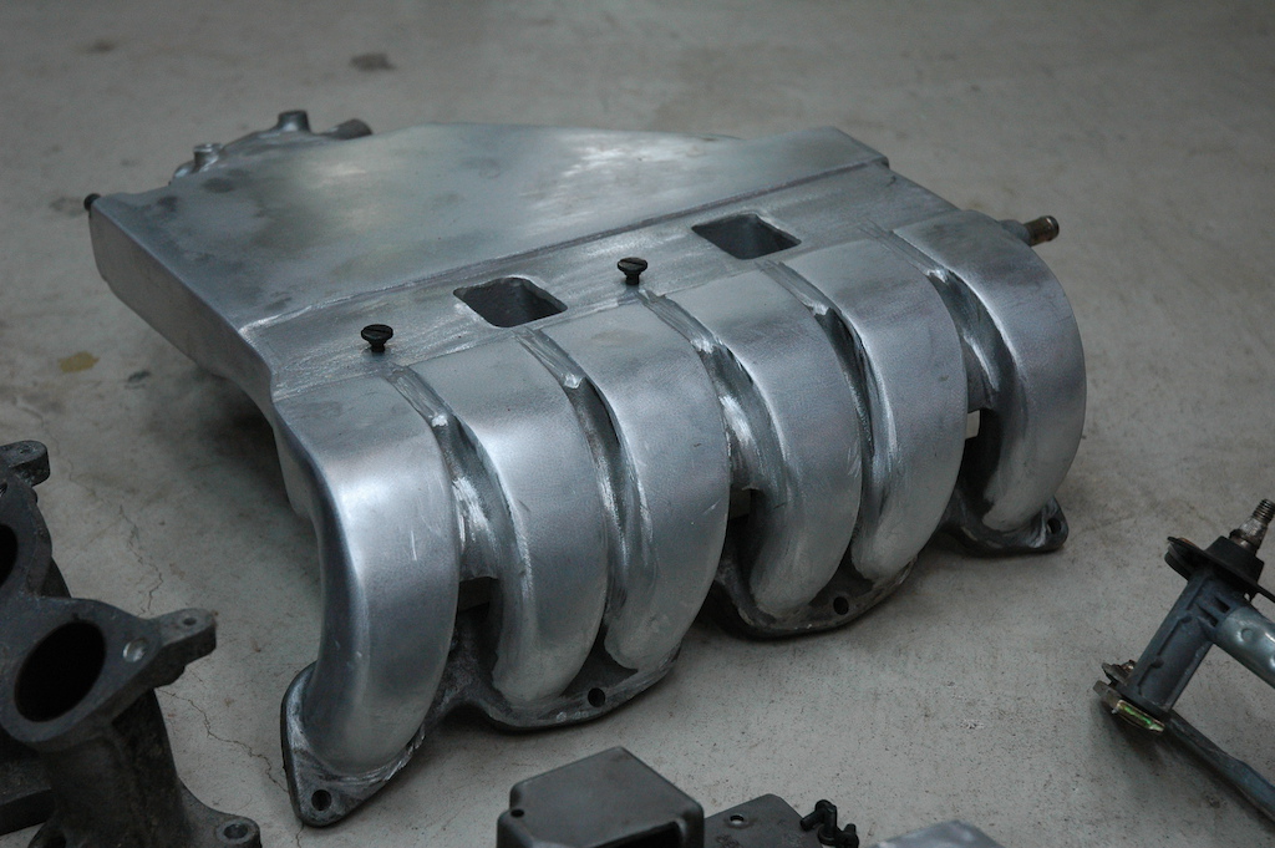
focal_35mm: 69
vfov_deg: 19.7
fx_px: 2442
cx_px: 638
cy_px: 424
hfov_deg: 29.3
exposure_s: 1/125
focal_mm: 46
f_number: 4.5
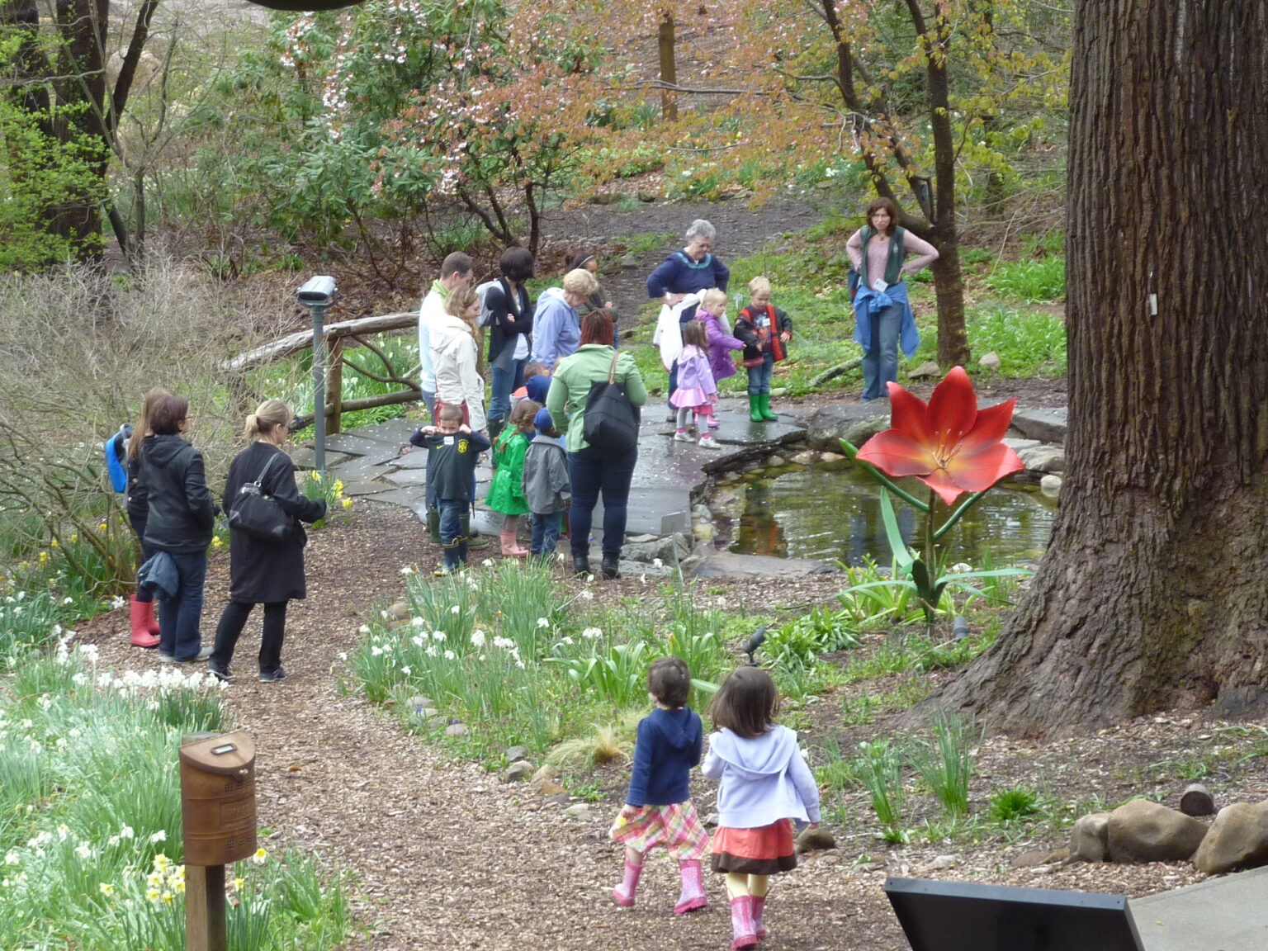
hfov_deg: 17.6
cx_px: 634
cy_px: 476
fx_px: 4103
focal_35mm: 112
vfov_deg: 13.2
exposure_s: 1/250
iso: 160
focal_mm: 12.8
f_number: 4.2
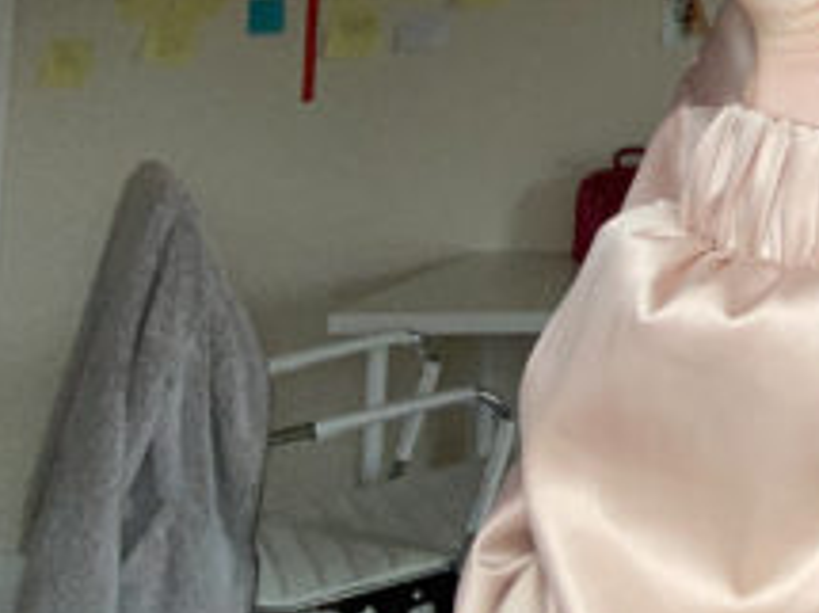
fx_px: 1773
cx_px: 1234
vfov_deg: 17.4
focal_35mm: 75
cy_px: -345
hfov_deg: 21.7
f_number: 2.2
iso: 100
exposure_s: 1/79
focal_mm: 2.71
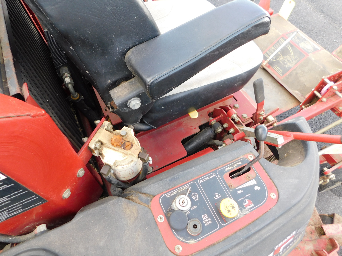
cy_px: 128
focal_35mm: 23
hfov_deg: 73.9
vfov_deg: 58.9
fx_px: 227
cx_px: 171
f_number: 3
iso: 125
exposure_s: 1/100
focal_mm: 4
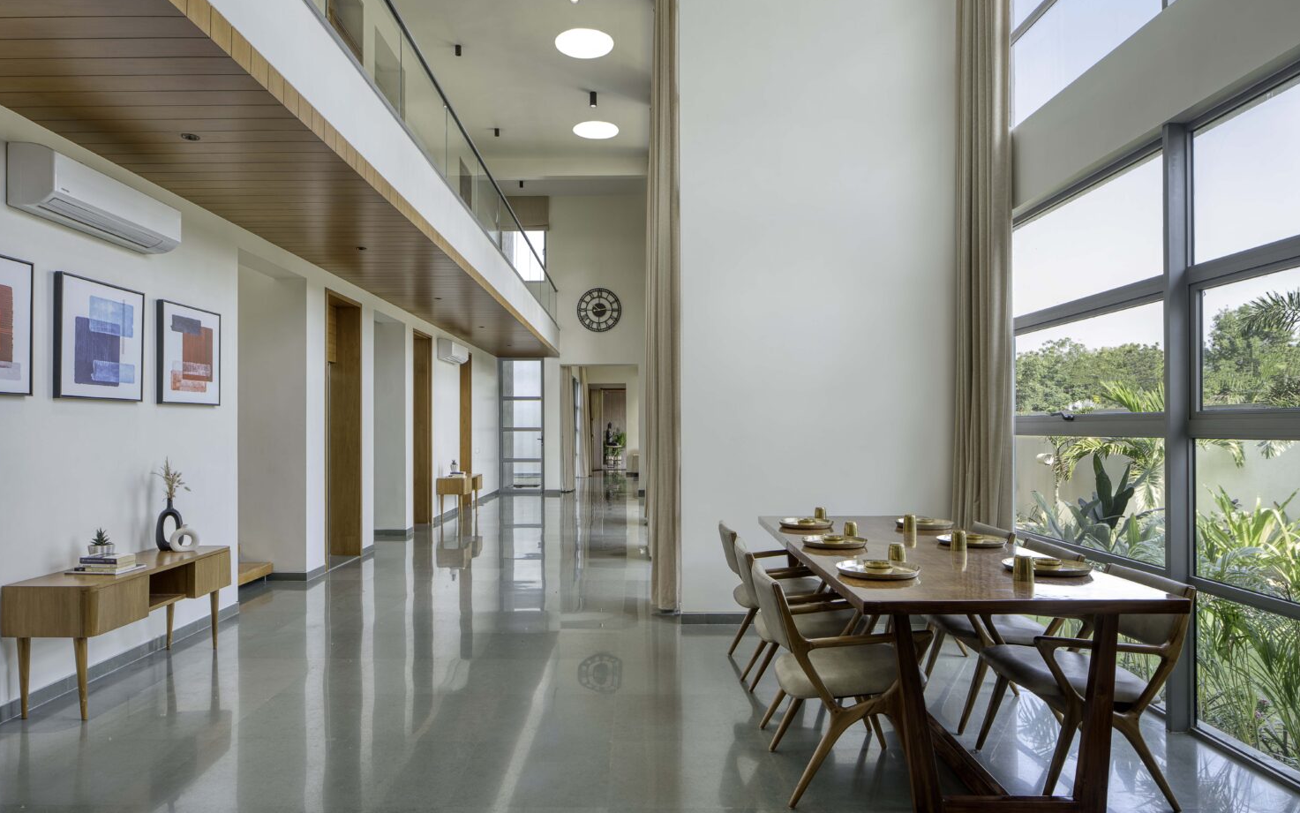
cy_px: 432
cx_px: 627
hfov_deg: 82.2
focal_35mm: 21
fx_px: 744
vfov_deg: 57.2
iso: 50
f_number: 13
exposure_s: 1/3
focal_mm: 24
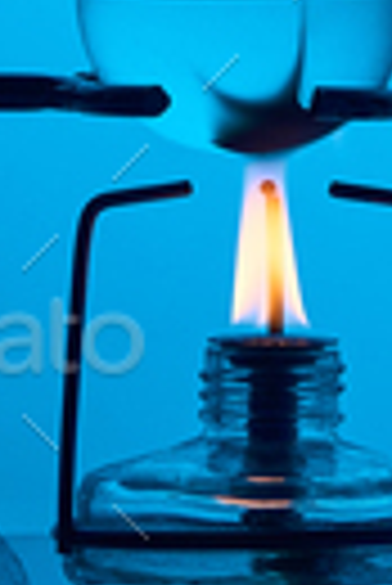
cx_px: 604
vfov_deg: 2.9
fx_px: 11614
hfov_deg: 1.9
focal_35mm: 713
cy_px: -1044
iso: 100
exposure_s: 1/160
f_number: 8
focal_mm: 105
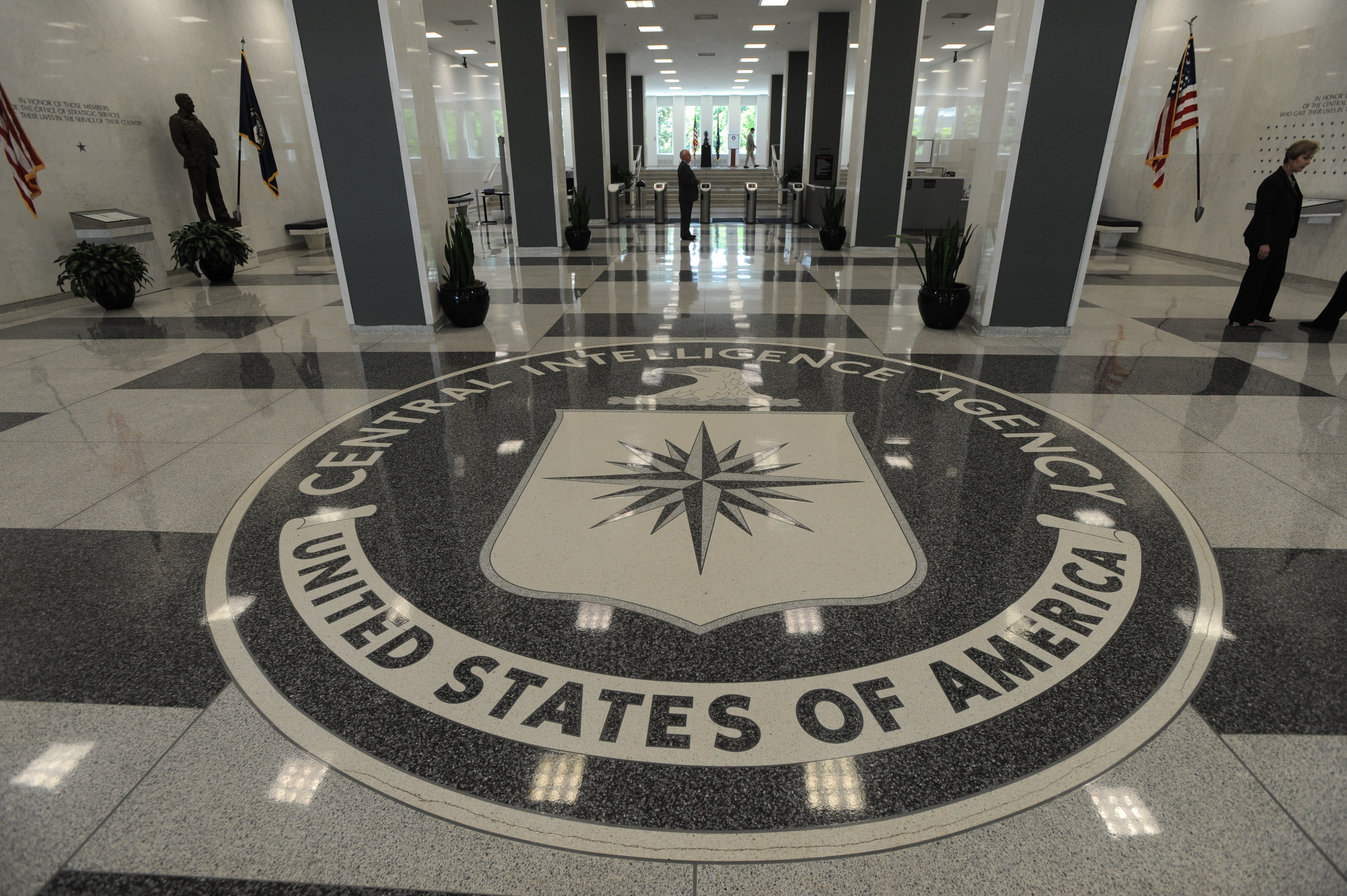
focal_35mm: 17
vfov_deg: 70.4
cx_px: 674
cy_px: 448
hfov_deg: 93.3
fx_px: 636
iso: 800
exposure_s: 1/125
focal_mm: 17
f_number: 5
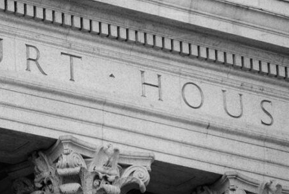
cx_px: 86
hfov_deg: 6.7
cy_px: 56
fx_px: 2483
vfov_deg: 4.5
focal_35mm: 309
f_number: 4.8
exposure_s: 1/200
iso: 200
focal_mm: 120
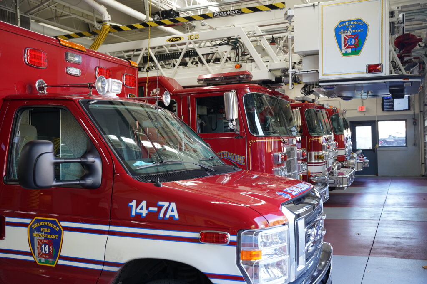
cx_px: 214
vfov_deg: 36.2
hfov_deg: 52.2
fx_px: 435
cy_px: 142
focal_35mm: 37
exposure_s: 1/160
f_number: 4
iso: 1600
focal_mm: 36.7
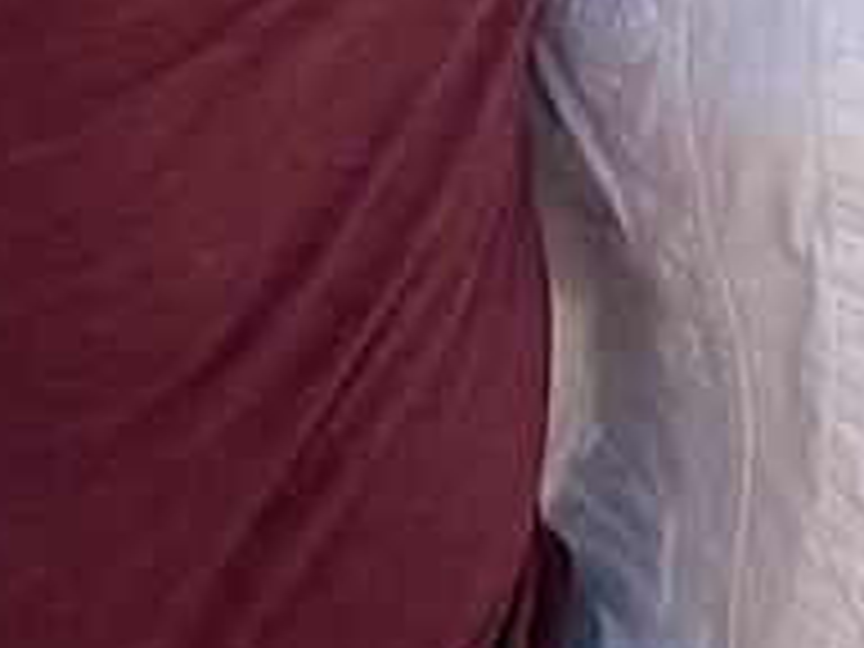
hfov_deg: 15.9
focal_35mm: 122
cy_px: -506
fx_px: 3045
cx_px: 810
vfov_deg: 11.3
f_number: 1.5
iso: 500
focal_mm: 5.7
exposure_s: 1/55
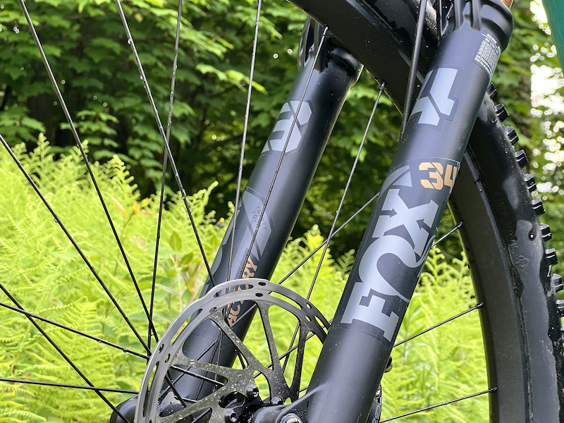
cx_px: 282
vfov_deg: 19.1
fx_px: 1255
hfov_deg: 25.3
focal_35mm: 77
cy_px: 212
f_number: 2.8
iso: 80
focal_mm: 9
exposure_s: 1/99
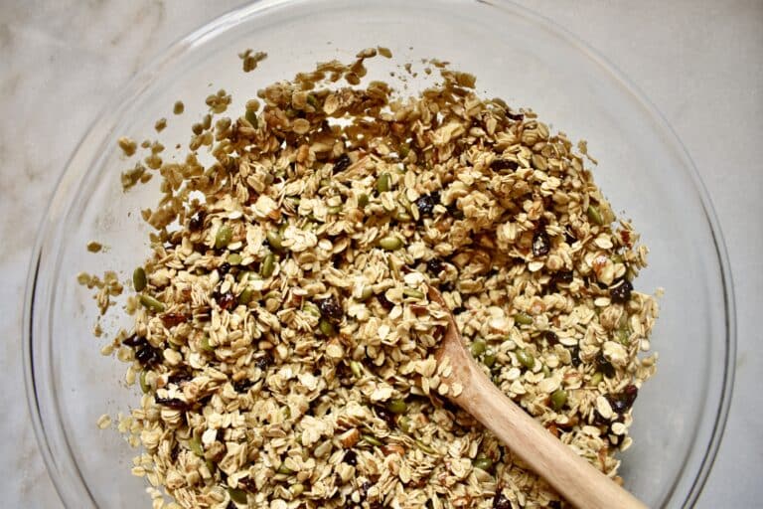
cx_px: 382
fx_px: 572
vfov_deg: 47.9
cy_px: 254
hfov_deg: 67.4
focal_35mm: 27
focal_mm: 18
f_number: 3.5
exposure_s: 1/60
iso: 640
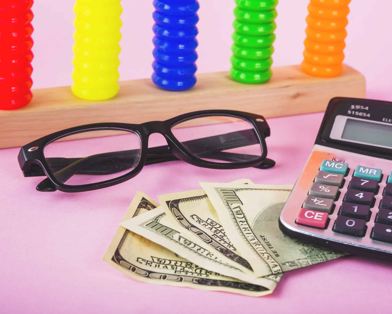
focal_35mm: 85
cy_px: 157
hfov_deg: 22.5
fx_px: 986
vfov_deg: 18.1
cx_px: 219
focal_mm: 50
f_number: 8
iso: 100
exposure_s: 1/200
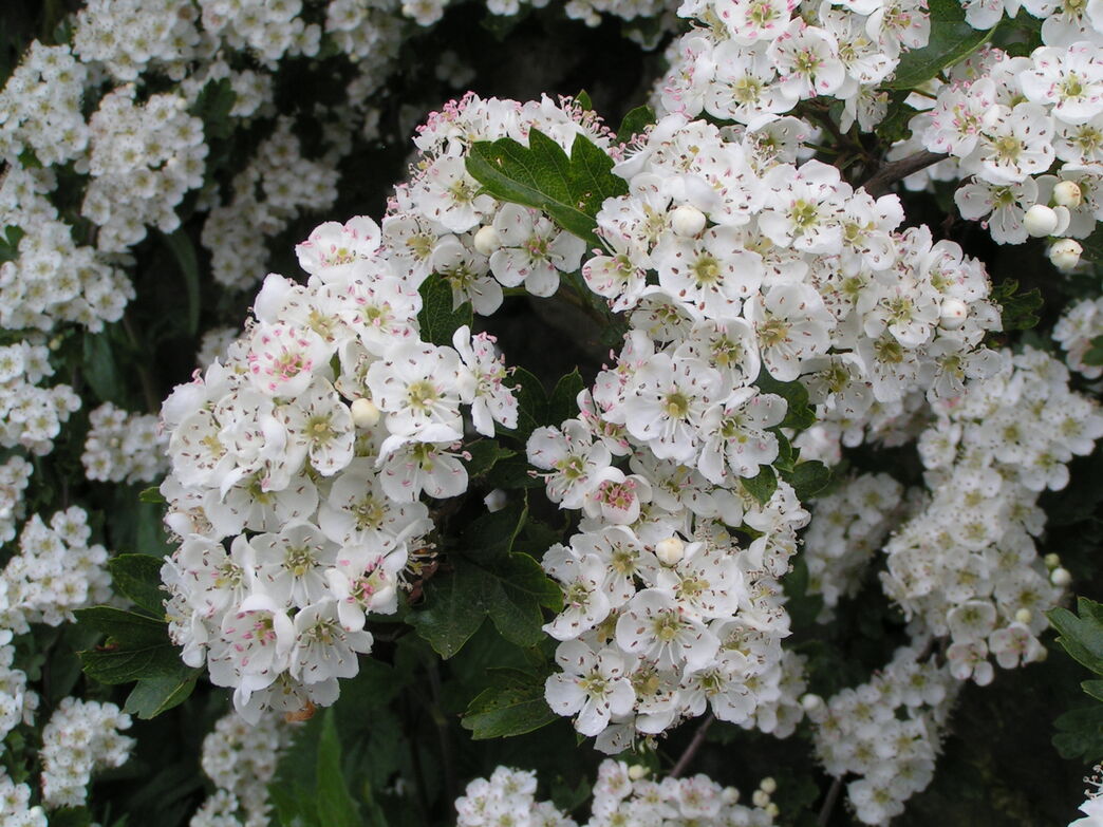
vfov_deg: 23.3
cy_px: 414
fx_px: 2007
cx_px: 552
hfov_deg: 30.7
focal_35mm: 63
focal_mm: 9.7
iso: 80
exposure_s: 1/60
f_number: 6.3
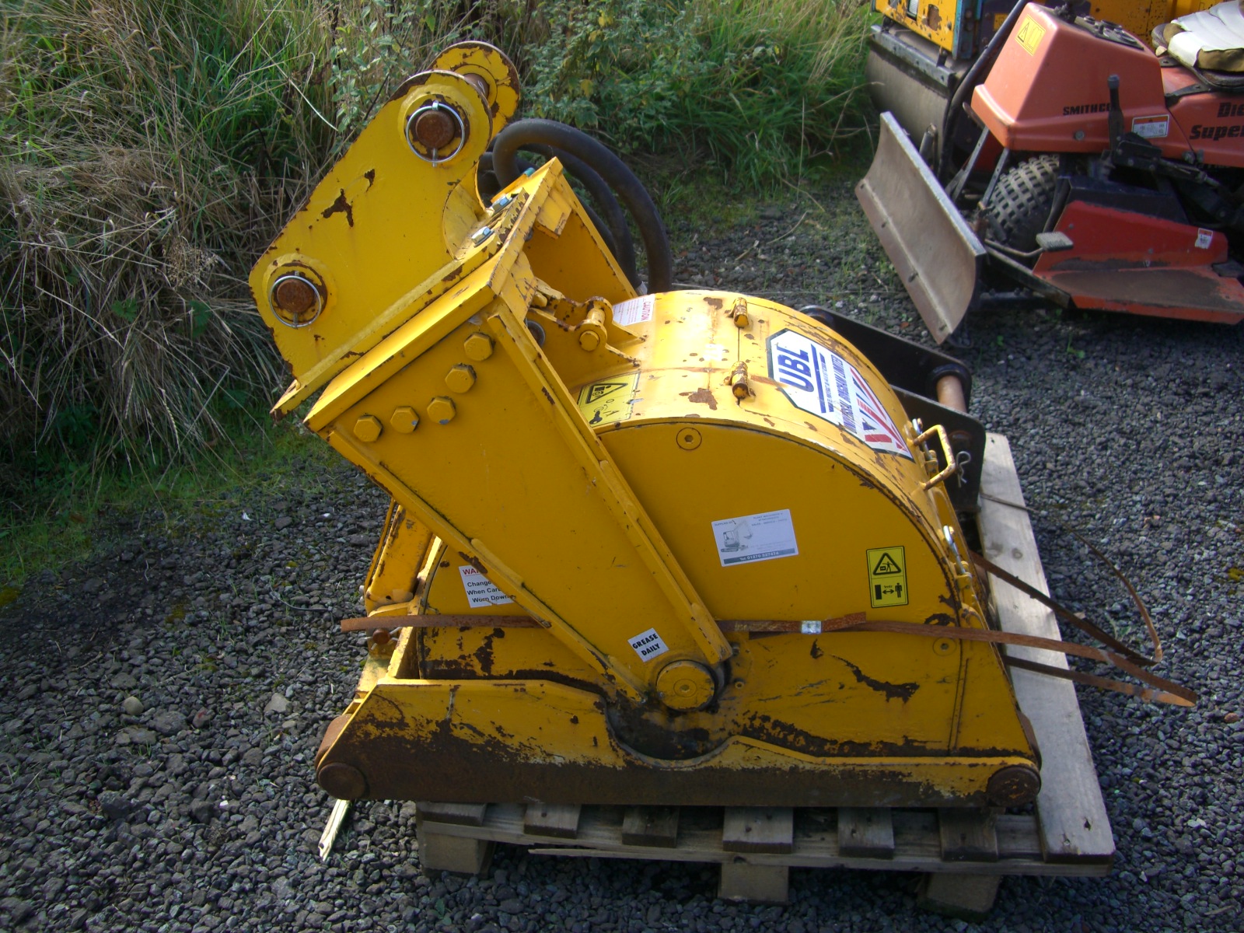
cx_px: 622
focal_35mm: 38
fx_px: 1366
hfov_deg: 49.0
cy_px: 466
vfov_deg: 37.7
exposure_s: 1/200
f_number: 2.8
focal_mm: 7.9
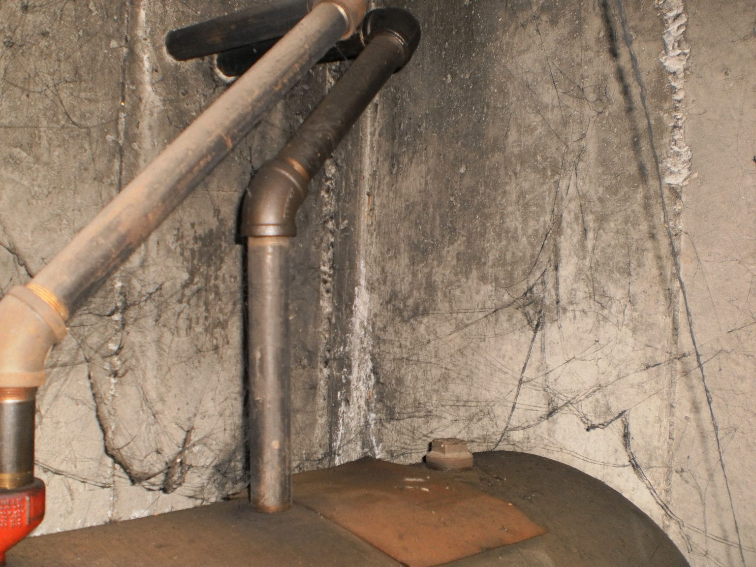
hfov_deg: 51.4
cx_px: 378
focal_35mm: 36
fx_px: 786
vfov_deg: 39.7
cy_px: 284
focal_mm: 6.3
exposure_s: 1/30
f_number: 3.1
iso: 125
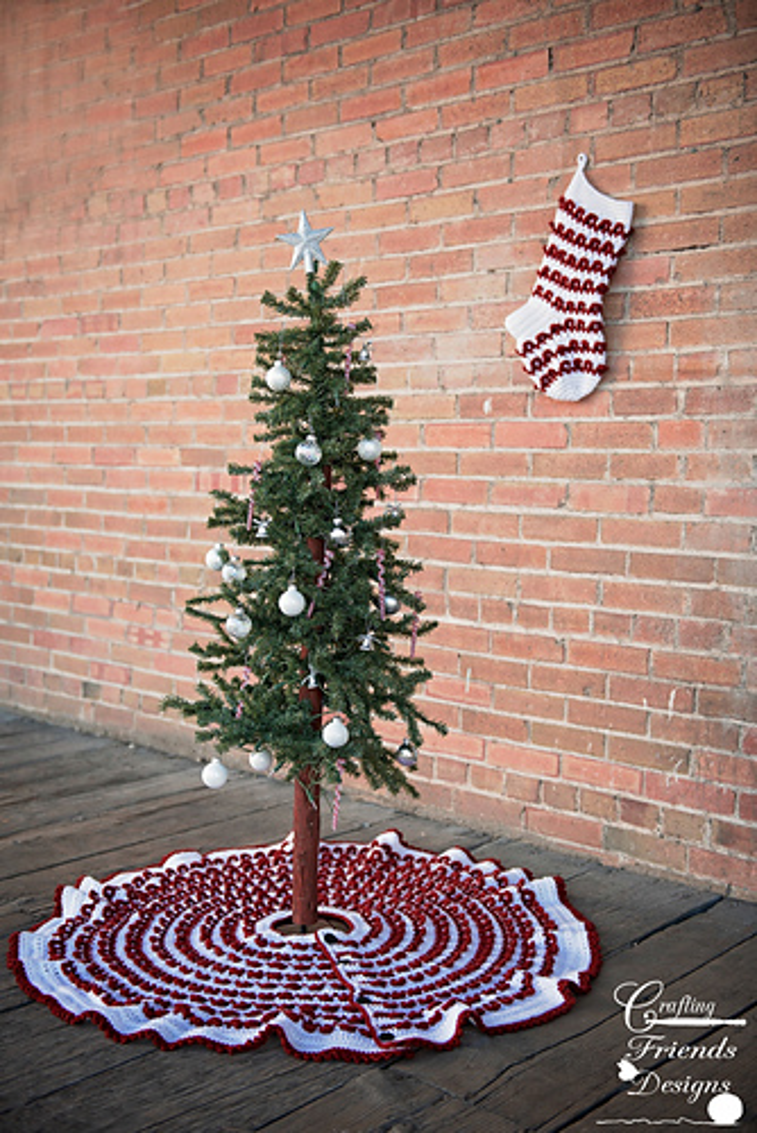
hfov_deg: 31.9
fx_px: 1323
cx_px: 378
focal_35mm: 42
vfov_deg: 46.4
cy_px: 566
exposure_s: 1/200
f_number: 2.8
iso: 125
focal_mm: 42
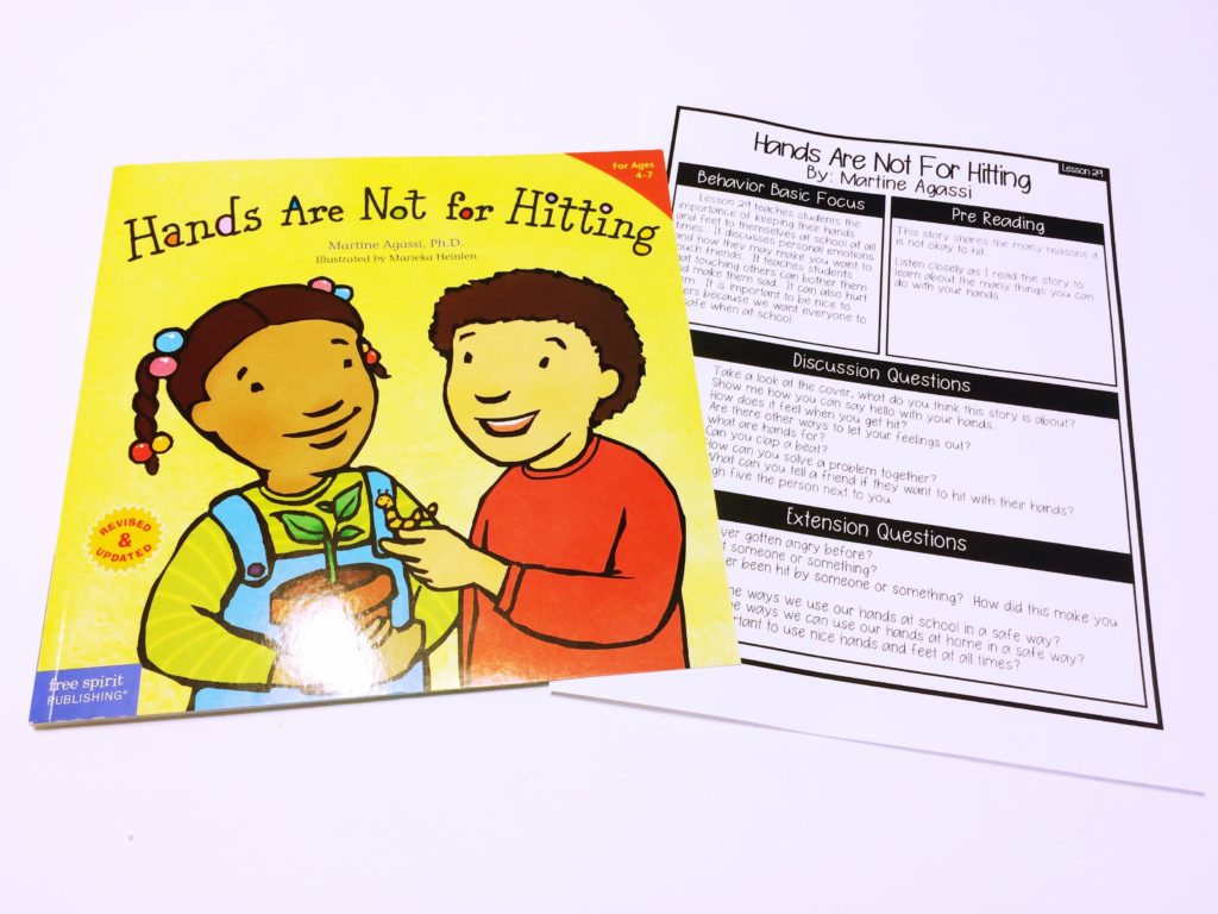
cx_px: 609
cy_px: 457
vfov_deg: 48.2
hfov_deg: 61.7
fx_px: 1020
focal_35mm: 29
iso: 50
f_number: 2.2
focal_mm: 4.15
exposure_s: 1/30
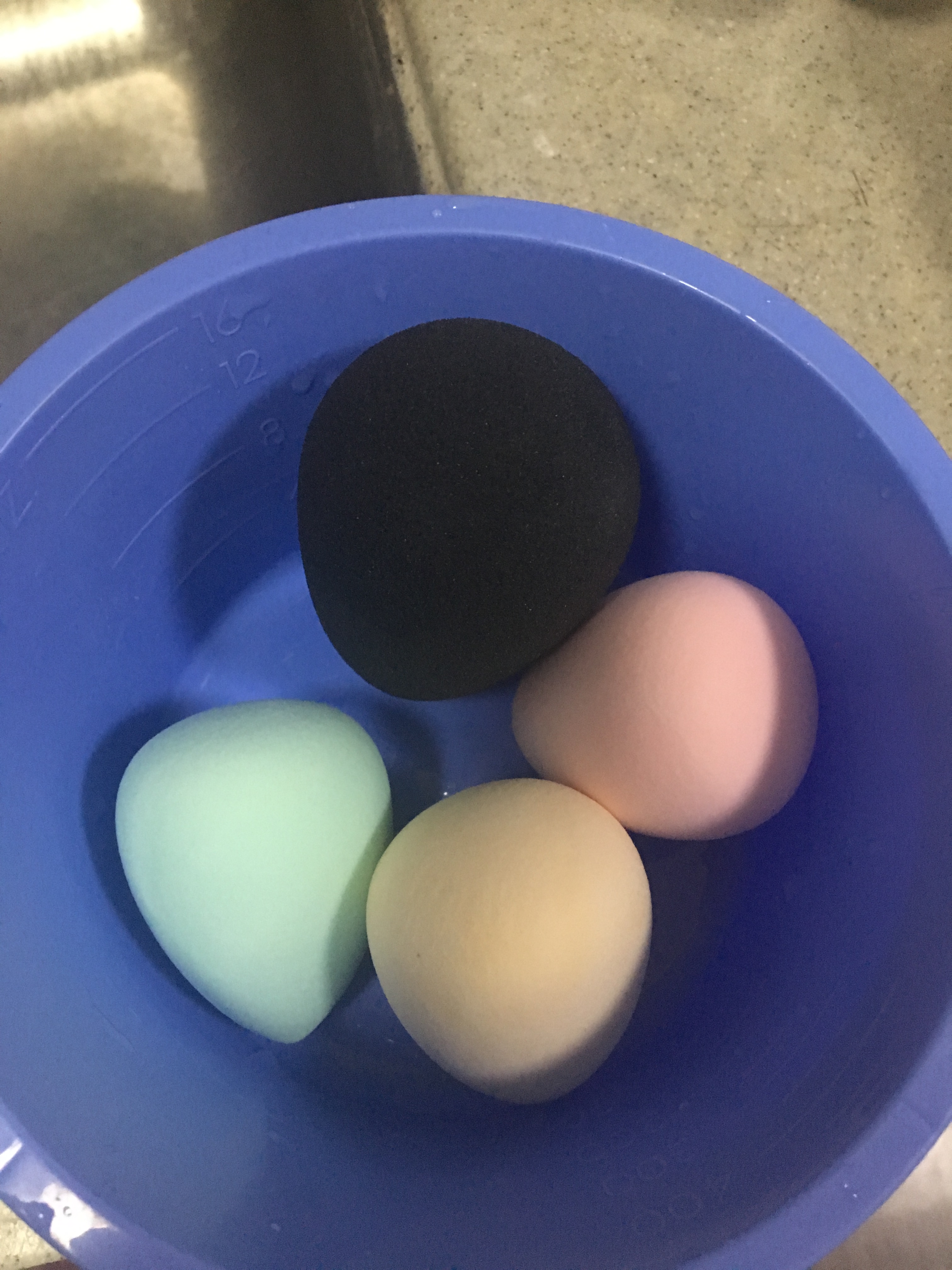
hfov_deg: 48.2
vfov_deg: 61.7
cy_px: 635
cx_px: 476
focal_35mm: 29
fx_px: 1063
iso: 500
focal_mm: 4.15
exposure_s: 1/17
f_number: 2.2
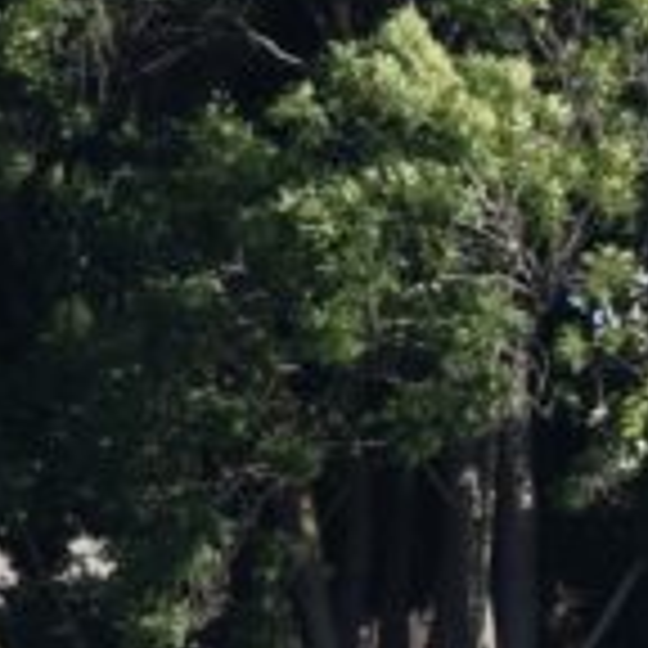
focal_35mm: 1659
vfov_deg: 1.1
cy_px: 2092
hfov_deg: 1.1
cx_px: 891
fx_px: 35136
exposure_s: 1/1250
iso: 400
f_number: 5.6
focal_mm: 130
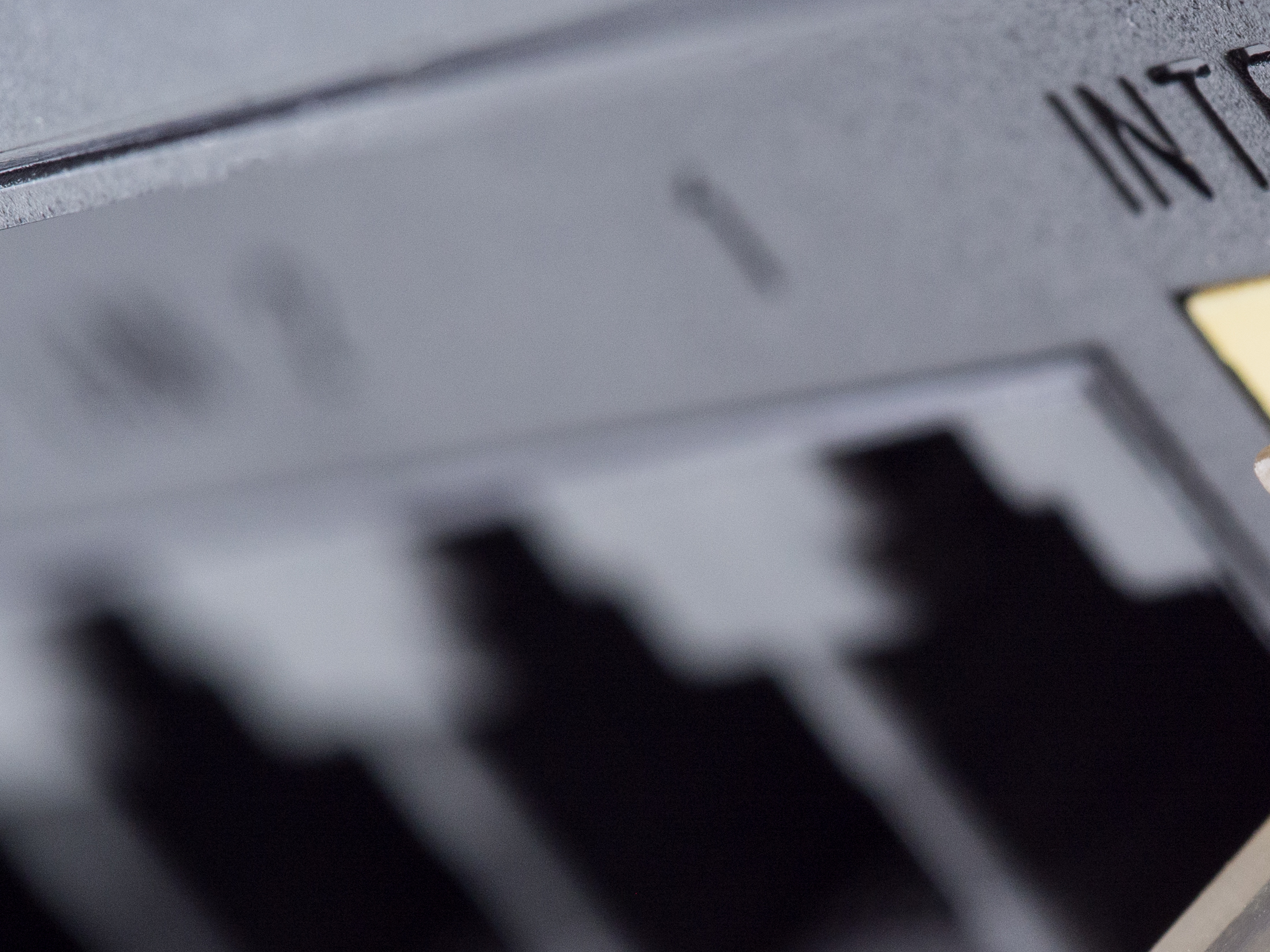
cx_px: 1144
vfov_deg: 5.9
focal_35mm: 251
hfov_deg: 7.9
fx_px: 9208
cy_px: 766
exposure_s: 1/60
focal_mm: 60
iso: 200
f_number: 7.1
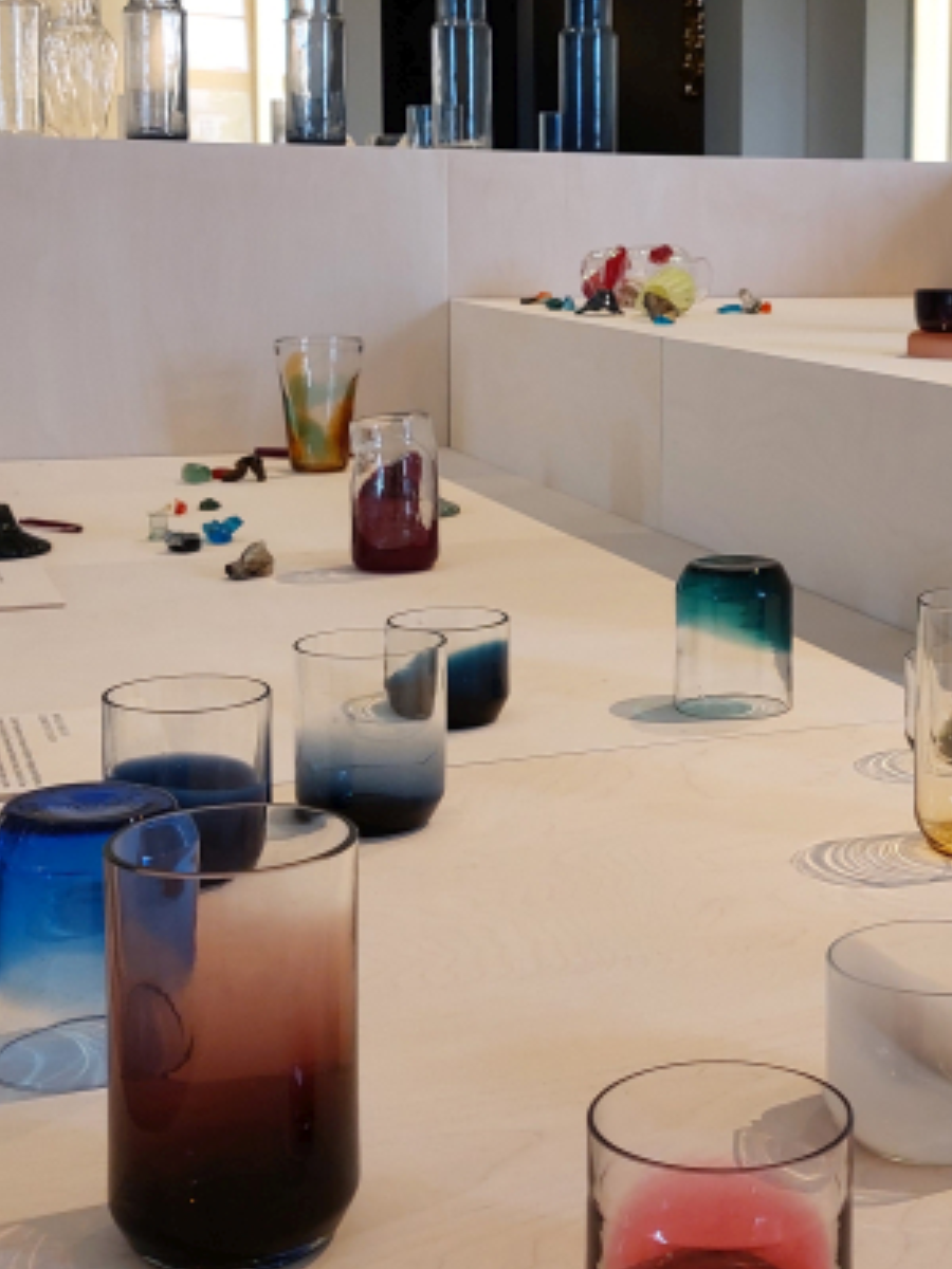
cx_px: 771
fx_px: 2053
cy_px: 389
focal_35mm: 56
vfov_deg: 33.9
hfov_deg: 25.6
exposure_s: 1/100
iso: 64
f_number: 1.8
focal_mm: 5.23
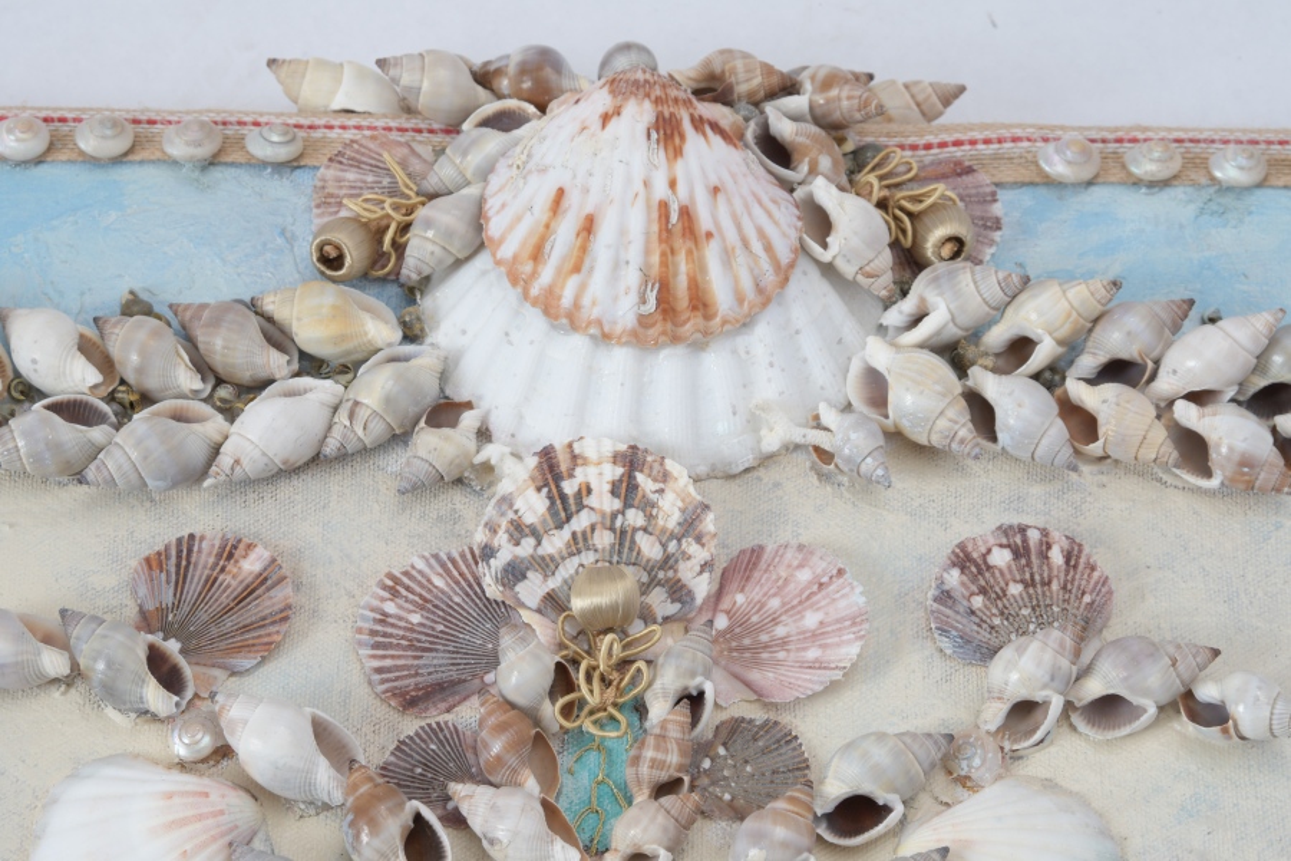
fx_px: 3227
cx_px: 646
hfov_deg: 22.6
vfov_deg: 15.2
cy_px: 430
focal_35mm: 90
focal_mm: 60
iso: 160
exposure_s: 1/125
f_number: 16
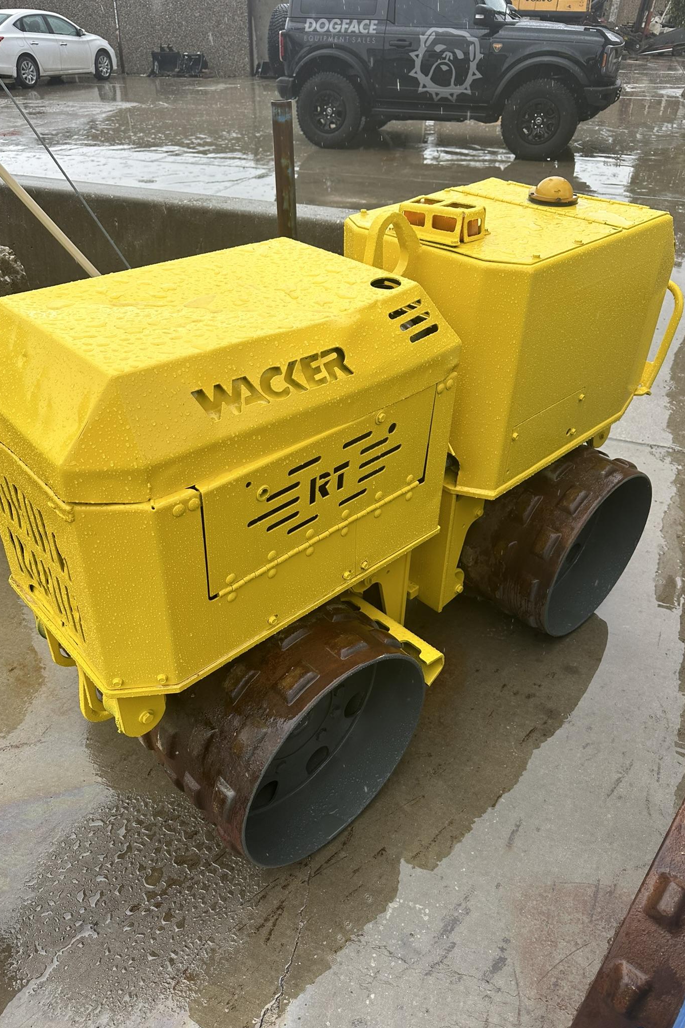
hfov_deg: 51.3
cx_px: 325
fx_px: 714
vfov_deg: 71.5
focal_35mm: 25
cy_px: 514
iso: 80
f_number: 1.78
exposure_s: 1/580
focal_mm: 6.86
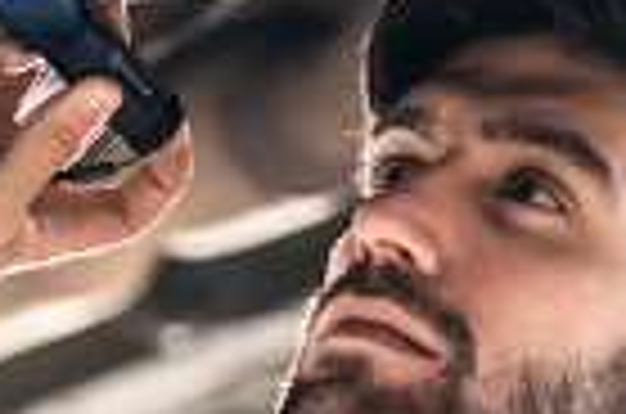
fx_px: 5413
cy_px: 569
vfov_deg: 4.4
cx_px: -29
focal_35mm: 312
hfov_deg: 6.6
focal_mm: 85
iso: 1250
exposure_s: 1/250
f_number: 2
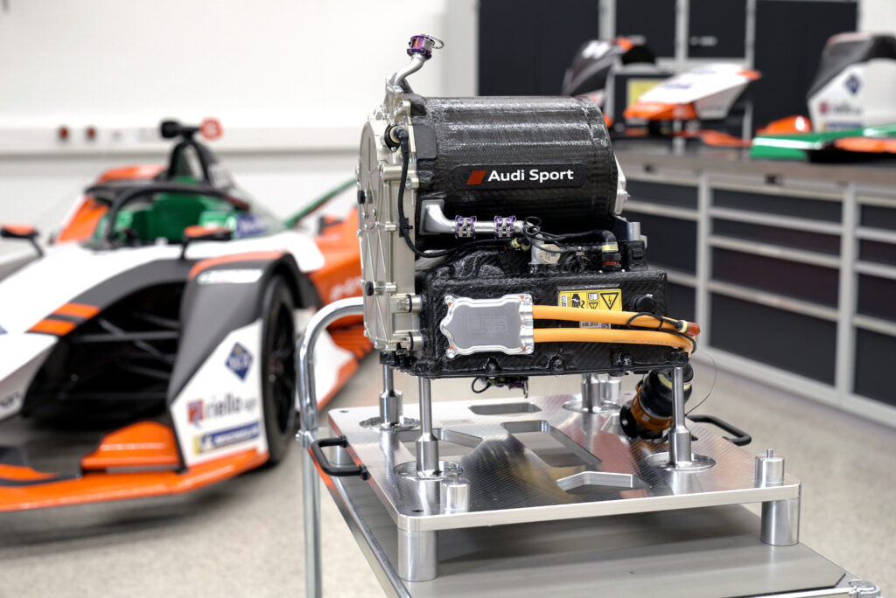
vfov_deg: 27.0
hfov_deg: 39.6
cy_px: 299
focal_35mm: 50
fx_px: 1245
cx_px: 448
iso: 640
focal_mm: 50
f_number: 4.5
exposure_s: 1/40
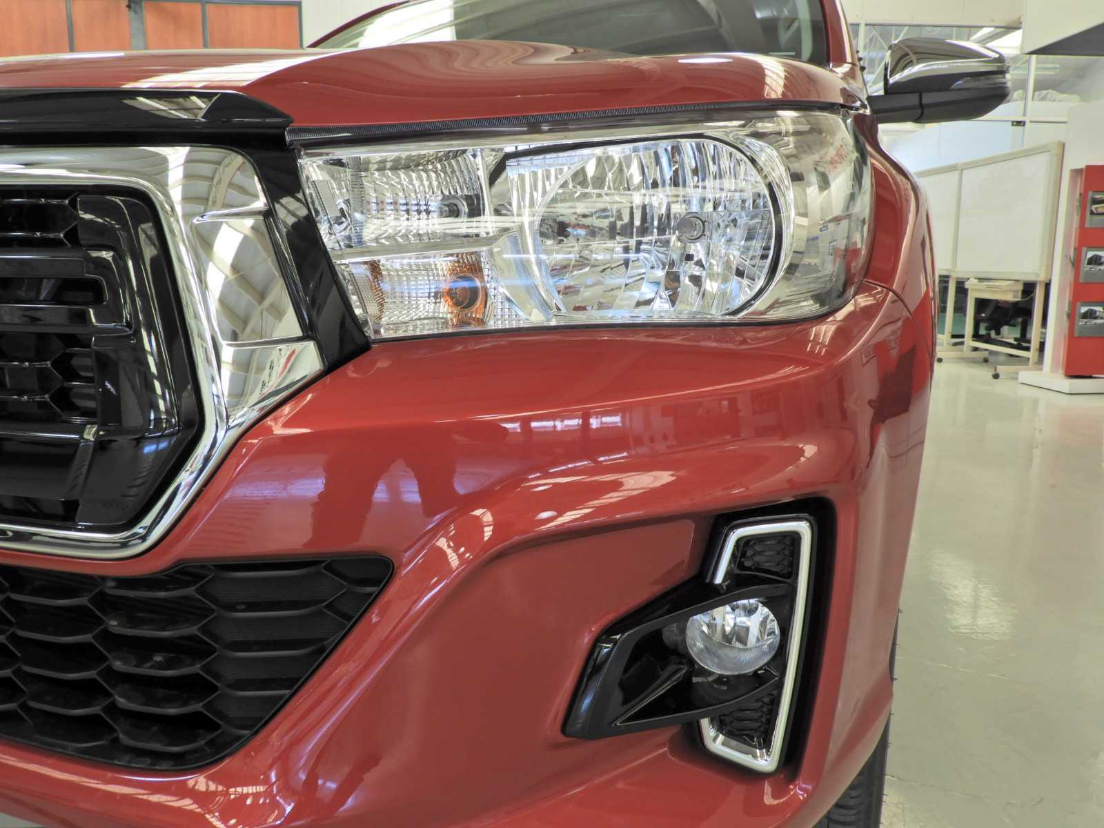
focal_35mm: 28
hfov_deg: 63.4
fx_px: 893
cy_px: 414
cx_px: 552
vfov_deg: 49.7
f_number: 3.5
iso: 100
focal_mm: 5
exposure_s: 1/40
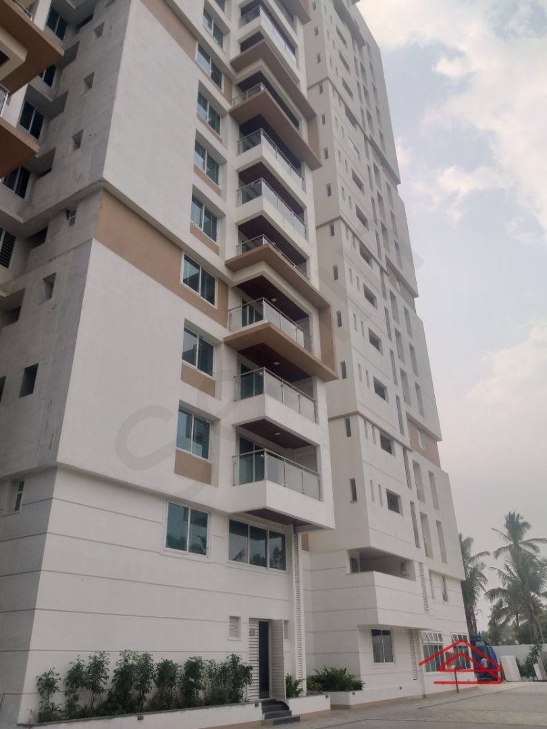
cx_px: 274
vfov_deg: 67.3
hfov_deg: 53.1
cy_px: 364
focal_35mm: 26
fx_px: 548
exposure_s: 1/458
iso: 40
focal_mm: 3.93
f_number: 1.7
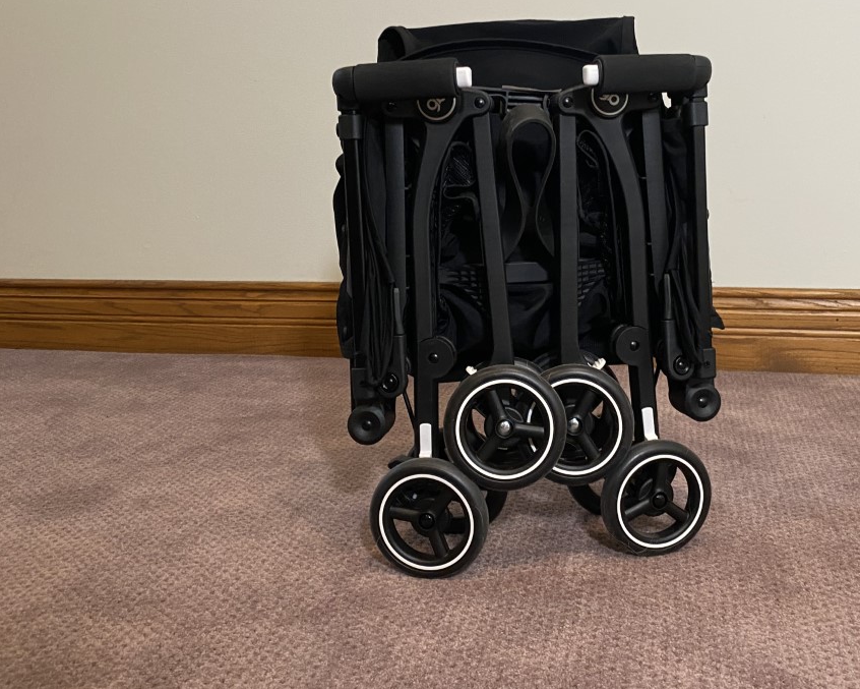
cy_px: 240
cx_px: 510
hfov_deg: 50.0
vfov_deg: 40.7
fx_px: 916
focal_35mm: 36
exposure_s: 1/60
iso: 250
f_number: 1.8
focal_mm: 4.25
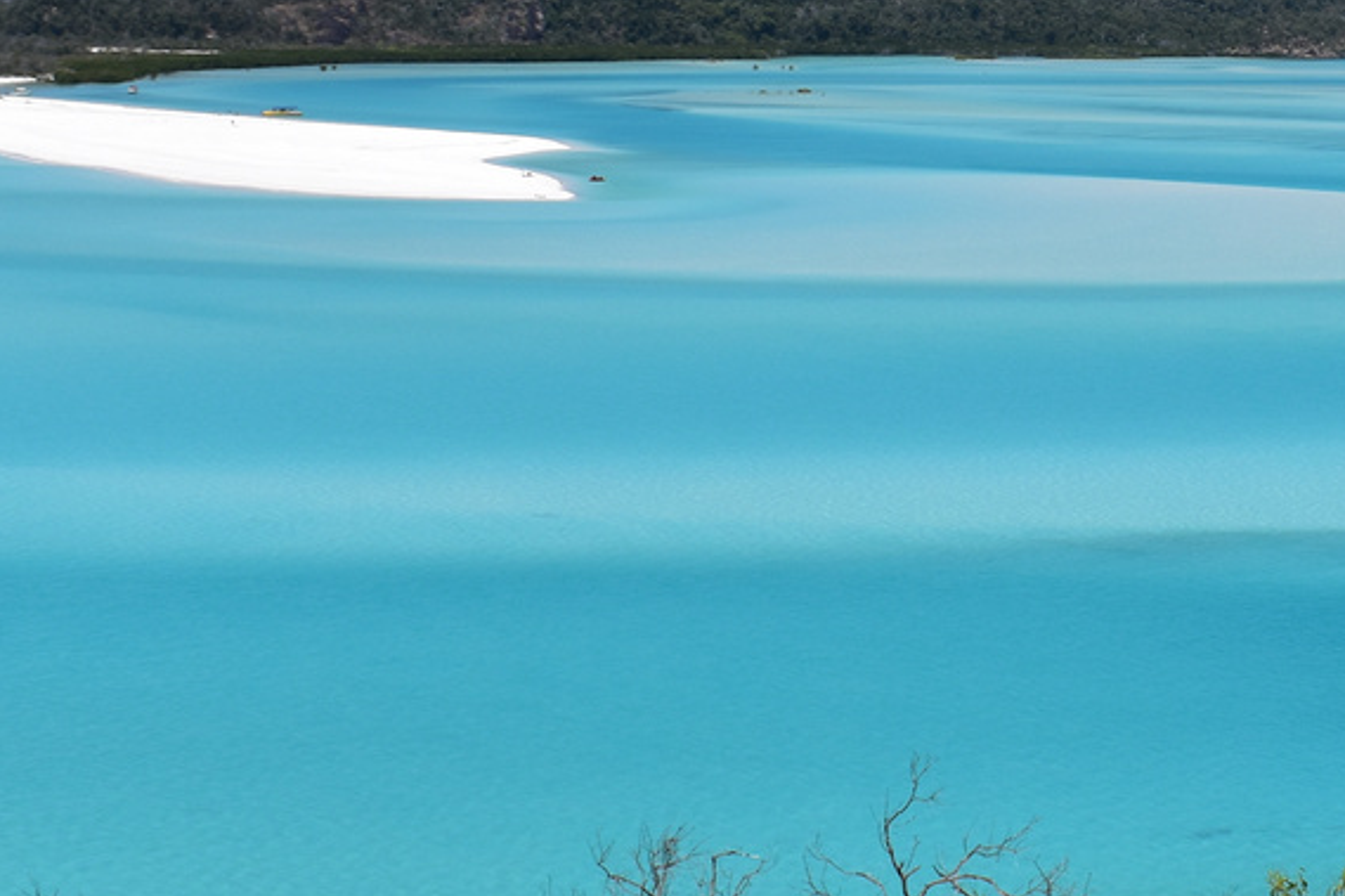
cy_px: 173
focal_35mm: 94
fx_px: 3511
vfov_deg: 14.5
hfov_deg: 21.1
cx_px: 1267
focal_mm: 22
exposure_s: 1/500
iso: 200
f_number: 11
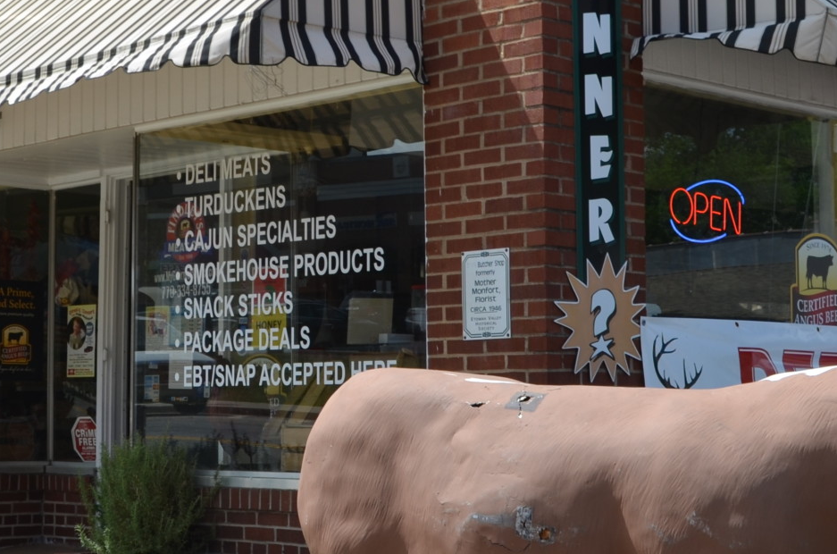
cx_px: 324
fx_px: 1902
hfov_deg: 24.8
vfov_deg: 16.5
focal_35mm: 82
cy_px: 204
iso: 100
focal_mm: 20
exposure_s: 1/250
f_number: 8
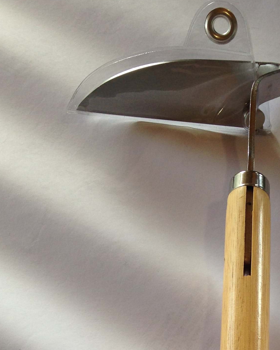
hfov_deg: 20.2
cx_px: 264
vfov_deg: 24.0
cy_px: 391
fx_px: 766
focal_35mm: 74
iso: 50
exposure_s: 1/60
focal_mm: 4.12
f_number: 2.4
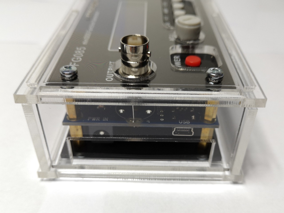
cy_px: 106
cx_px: 142
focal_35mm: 27
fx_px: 221
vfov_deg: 51.3
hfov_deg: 65.4
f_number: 1.8
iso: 100
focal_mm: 3.95
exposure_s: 1/60
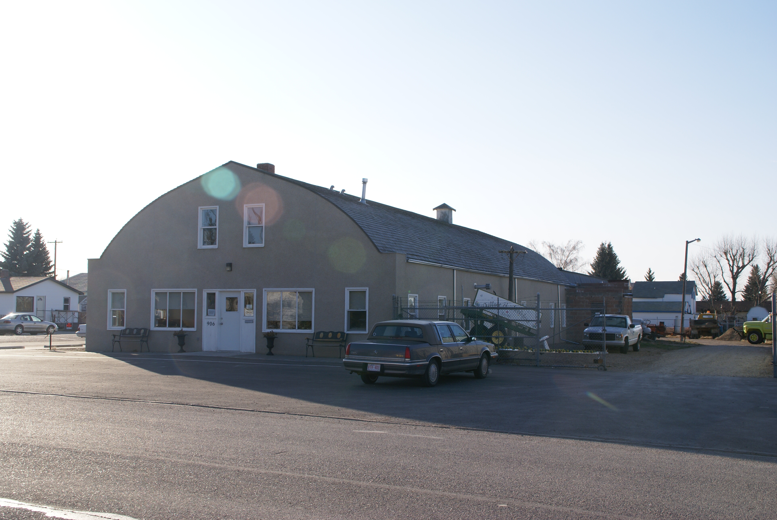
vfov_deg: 32.0
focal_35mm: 42
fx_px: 908
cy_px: 260
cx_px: 388
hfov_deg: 46.3
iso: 100
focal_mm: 28
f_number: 10
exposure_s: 1/160
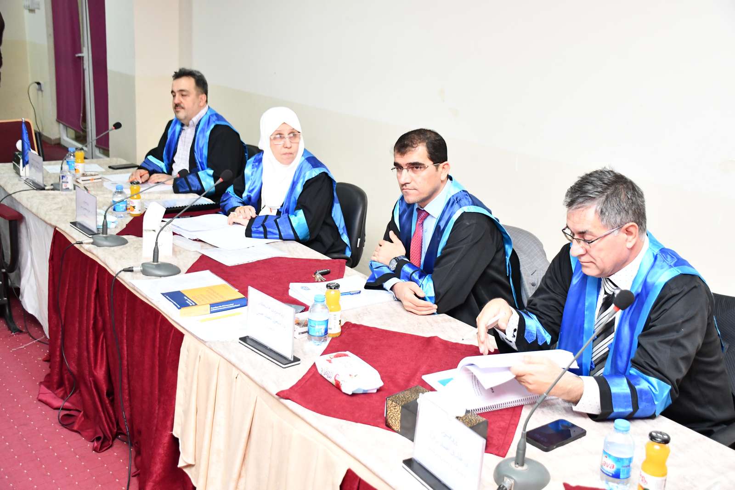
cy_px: 245
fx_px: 796
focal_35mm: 39
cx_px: 368
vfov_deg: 34.2
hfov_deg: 49.6
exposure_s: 1/100
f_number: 3.8
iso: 3200
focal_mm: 26
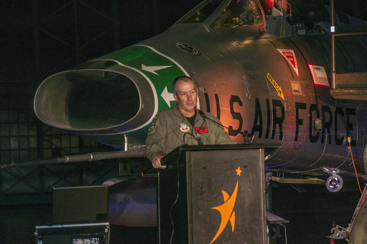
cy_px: 122
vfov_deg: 7.0
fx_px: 1985
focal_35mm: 195
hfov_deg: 10.6
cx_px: 184
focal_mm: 130
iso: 200
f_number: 5.6
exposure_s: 1/200
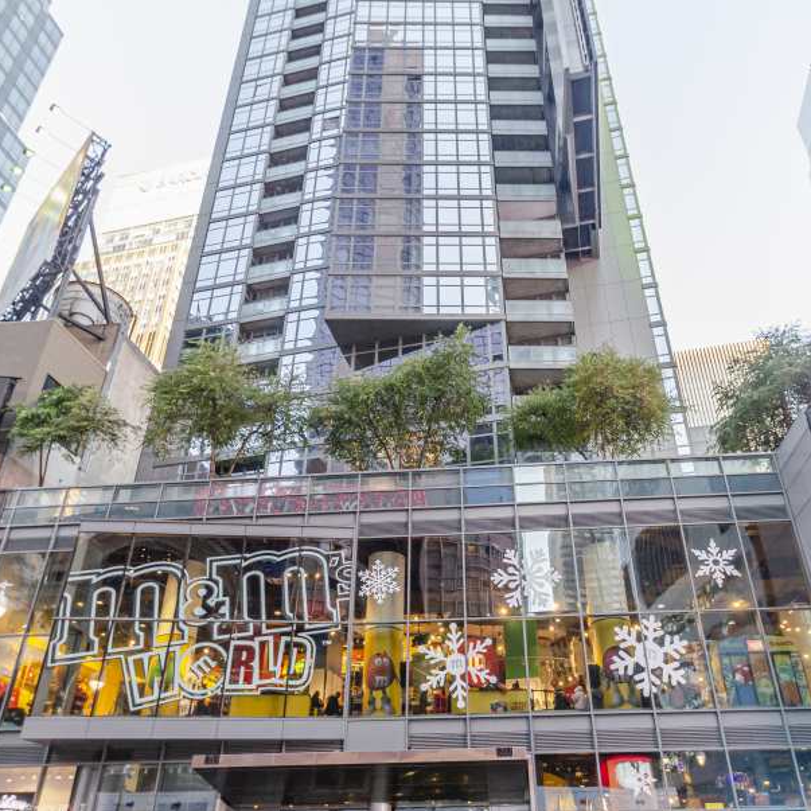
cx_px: 352
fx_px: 636
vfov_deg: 65.0
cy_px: 399
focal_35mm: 24
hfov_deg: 64.8
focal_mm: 12
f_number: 6.3
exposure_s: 1/80
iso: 800
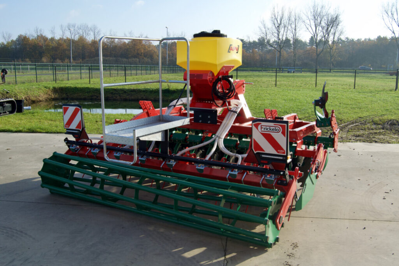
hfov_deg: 55.1
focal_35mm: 34
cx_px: 200
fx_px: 382
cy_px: 133
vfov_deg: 38.4
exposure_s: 1/320
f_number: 9
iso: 200
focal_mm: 23
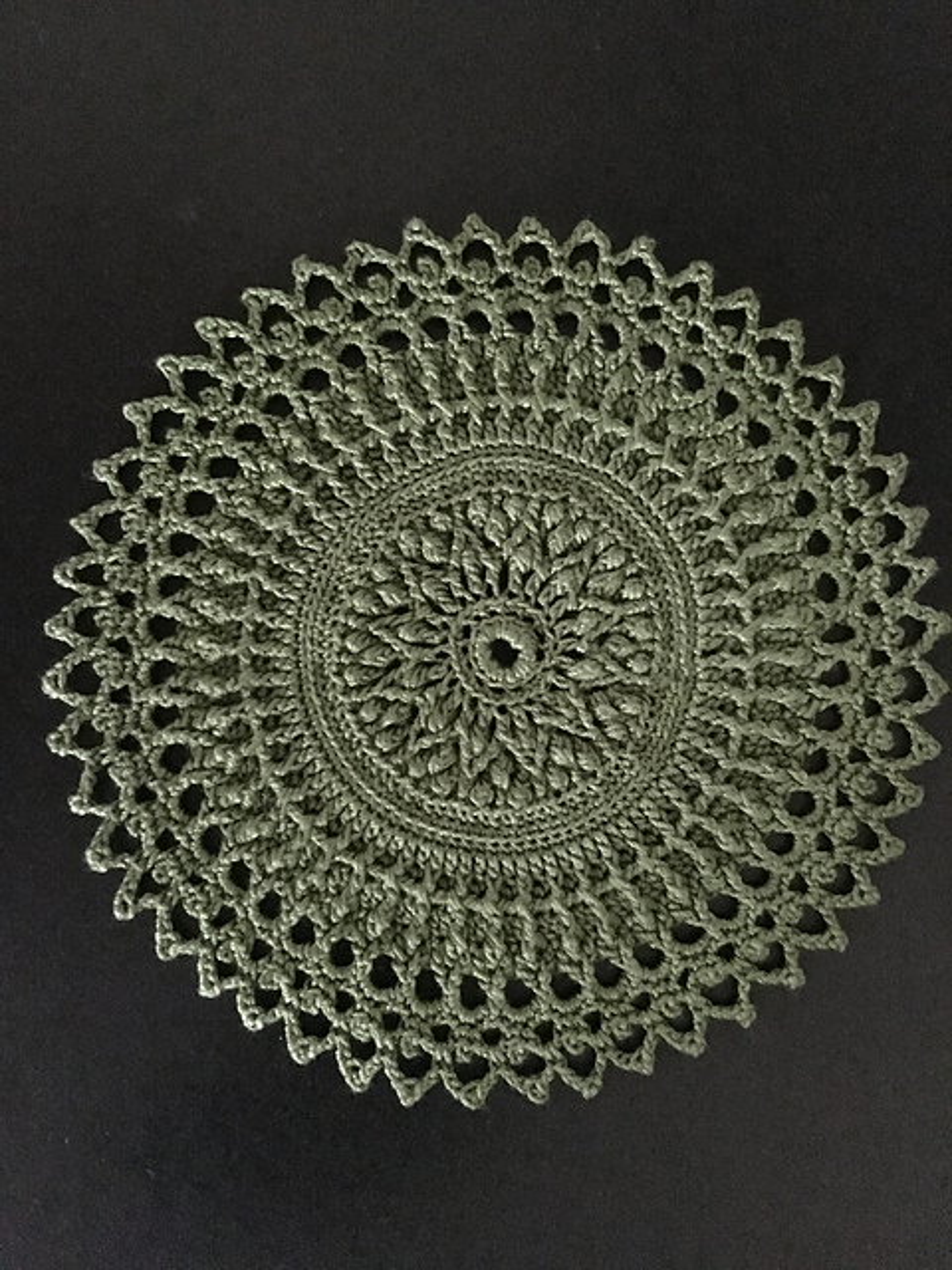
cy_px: 635
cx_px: 476
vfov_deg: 61.7
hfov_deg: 48.2
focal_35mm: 29
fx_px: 1063
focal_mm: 4.15
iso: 1600
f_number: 2.2
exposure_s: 1/15
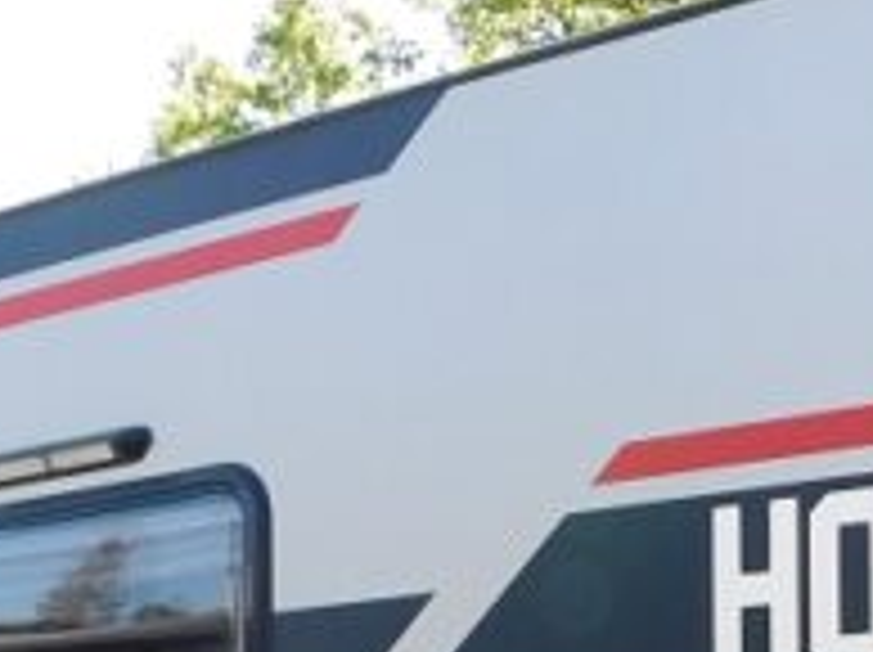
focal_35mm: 95
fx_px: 2393
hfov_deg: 20.6
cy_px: 836
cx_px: 576
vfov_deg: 14.9
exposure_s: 1/400
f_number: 3
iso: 125
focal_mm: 4
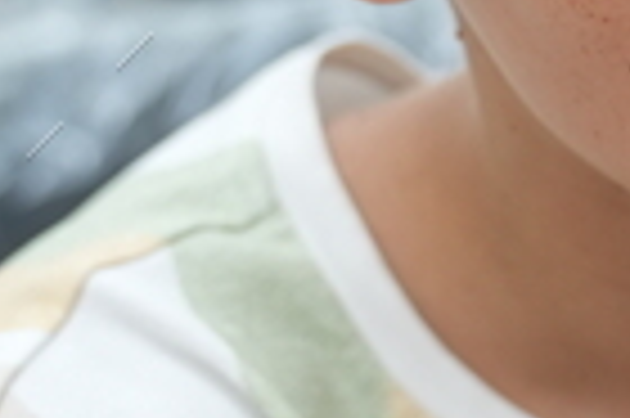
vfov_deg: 4.6
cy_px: -11
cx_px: 1058
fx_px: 5244
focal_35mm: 300
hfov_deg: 6.7
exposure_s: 1/193
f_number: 2.5
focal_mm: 71
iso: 800
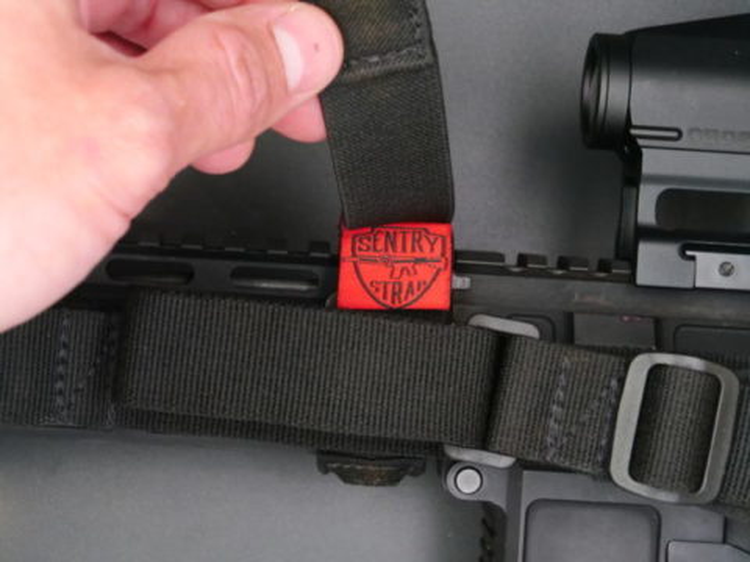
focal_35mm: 84
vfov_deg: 17.6
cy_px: 281
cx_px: 375
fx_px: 1820
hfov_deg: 23.3
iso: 3200
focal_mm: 42
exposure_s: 1/80
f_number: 11
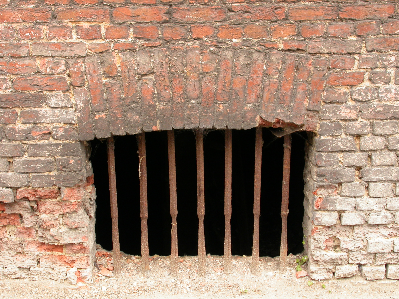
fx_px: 669
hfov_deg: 33.2
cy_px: 150
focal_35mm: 58
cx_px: 200
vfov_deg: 25.2
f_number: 4.9
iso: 100
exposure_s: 1/79.6
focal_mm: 12
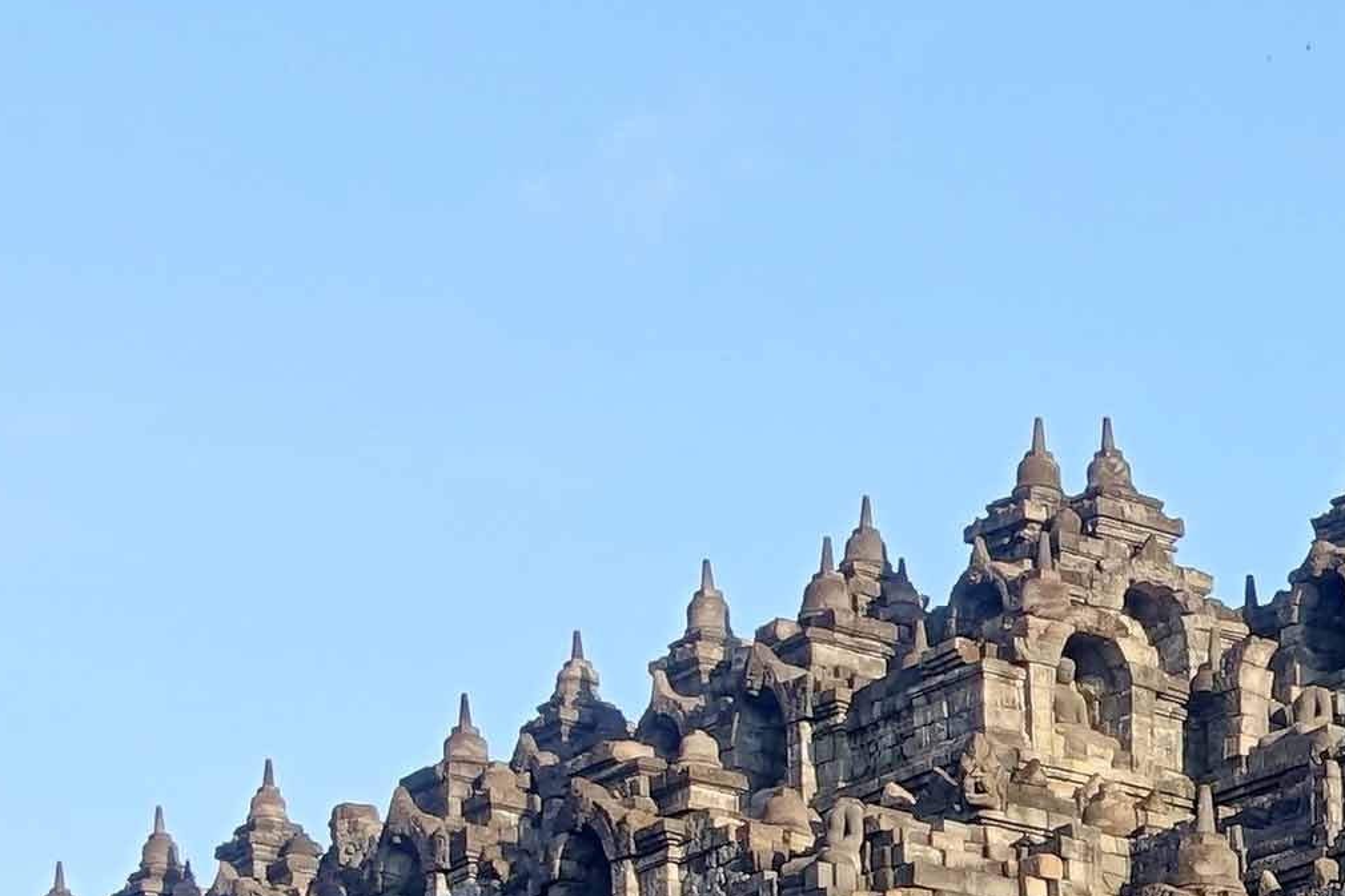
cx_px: 1988
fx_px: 4856
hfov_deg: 14.7
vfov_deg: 10.0
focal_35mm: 130
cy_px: 1564
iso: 125
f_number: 5.6
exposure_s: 1/125
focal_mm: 8.8
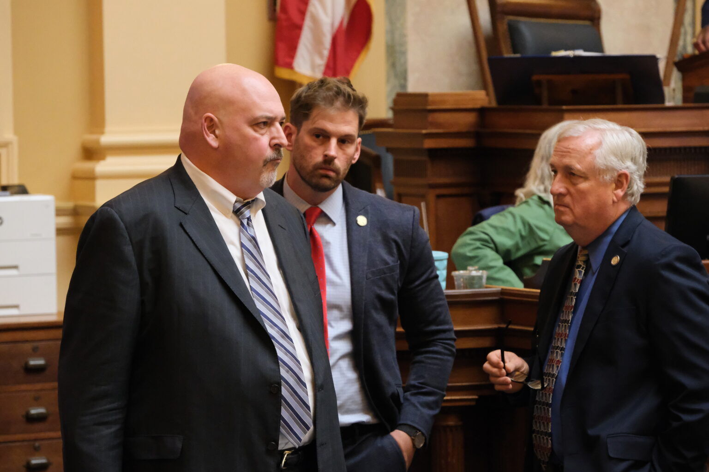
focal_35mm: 173
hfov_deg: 11.9
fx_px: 3407
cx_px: 354
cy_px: 236
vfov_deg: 7.9
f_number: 5.6
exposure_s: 1/125
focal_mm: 115
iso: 12800
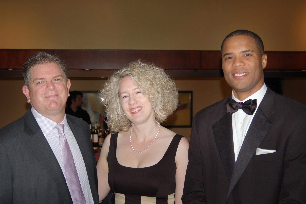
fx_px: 476
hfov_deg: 35.7
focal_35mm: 56
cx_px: 147
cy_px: 102
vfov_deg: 24.1
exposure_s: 1/60
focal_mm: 34
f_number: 3.5
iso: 200
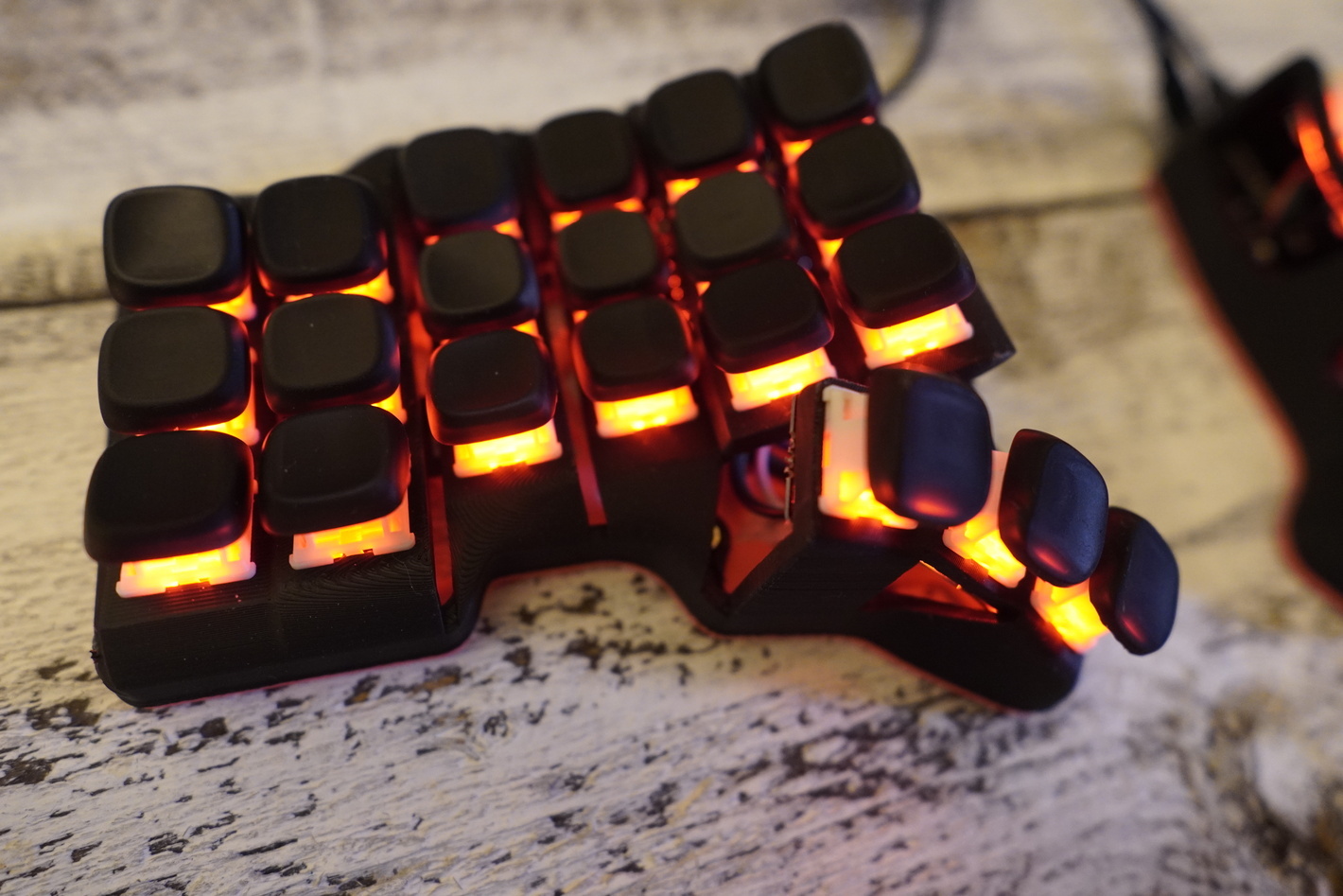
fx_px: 839
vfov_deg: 56.2
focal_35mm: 22
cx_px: 672
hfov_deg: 77.3
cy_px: 448
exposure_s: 1/160
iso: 1600
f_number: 2.2
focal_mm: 15
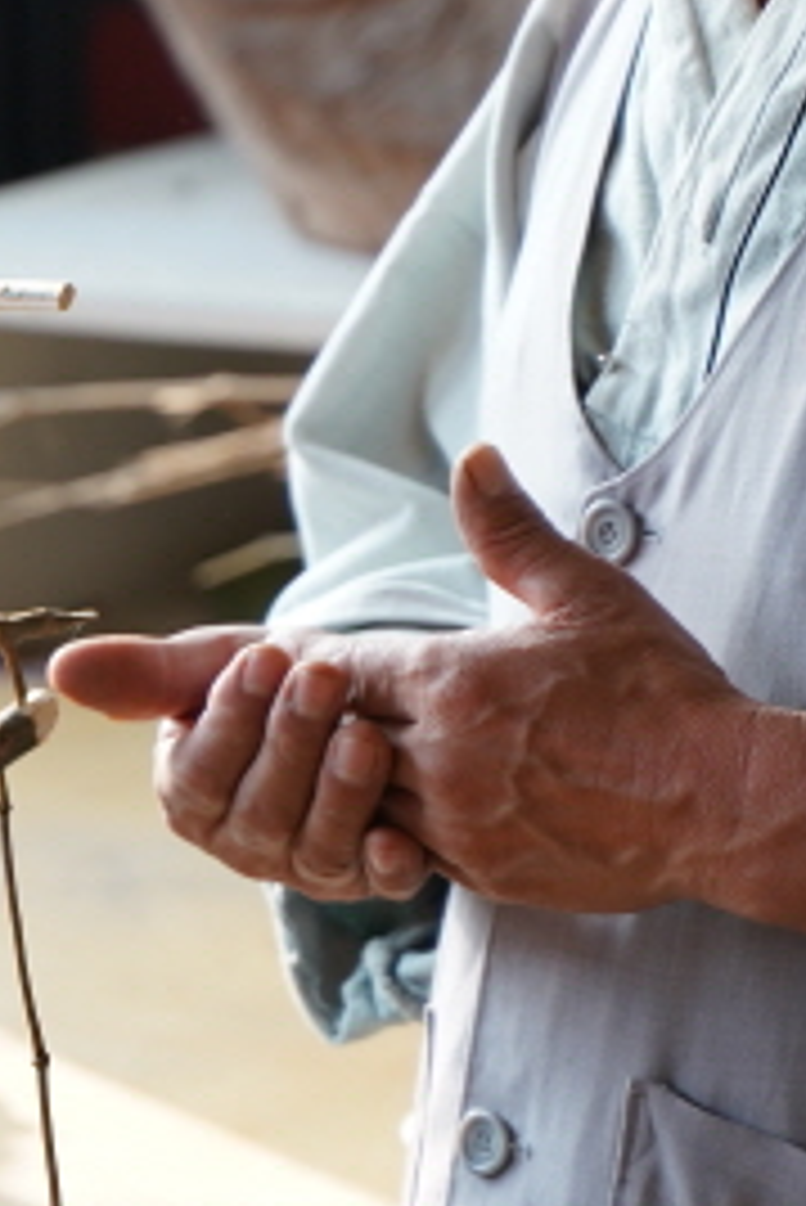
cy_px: 850
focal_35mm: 210
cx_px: -630
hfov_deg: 6.4
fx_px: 7043
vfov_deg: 9.8
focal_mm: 75
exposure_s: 1/160
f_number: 4
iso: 640
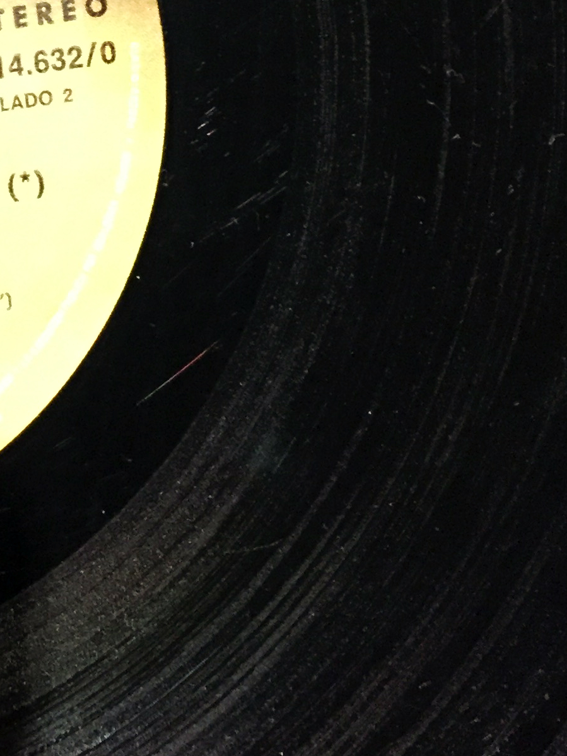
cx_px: -129
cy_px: -44
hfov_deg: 17.7
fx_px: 1725
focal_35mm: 79
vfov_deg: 23.4
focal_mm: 4.15
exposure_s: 1/15
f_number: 2.2
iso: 320
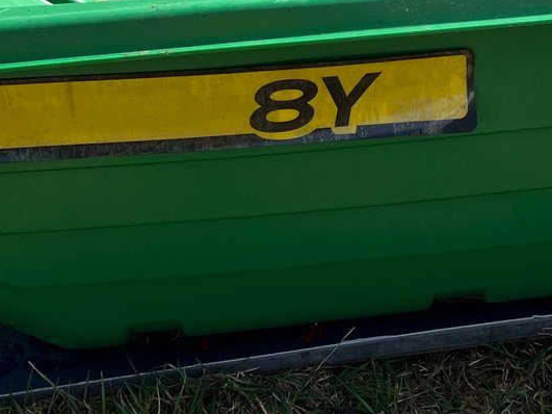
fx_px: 1562
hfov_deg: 19.9
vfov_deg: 14.9
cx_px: 426
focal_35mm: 98
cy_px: 18
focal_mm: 5.7
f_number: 1.5
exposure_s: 1/1972
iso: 50
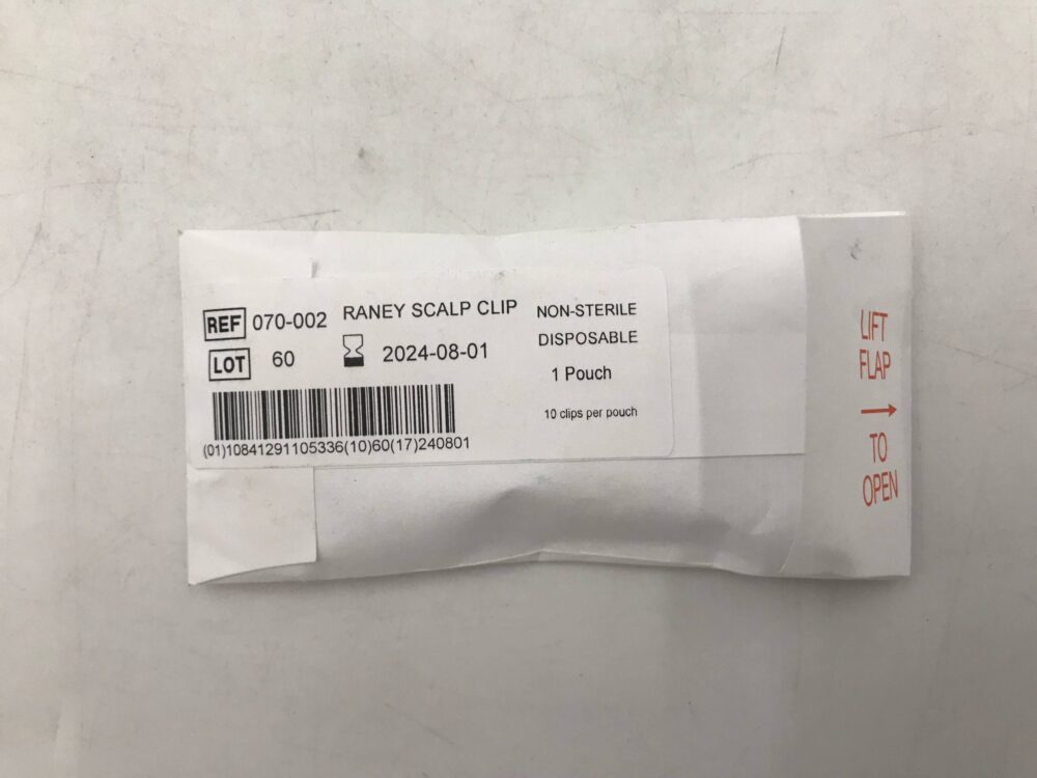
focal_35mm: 28
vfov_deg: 49.7
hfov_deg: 63.4
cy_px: 389
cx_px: 518
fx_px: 839
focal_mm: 3.99
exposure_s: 1/40
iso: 25
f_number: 1.8
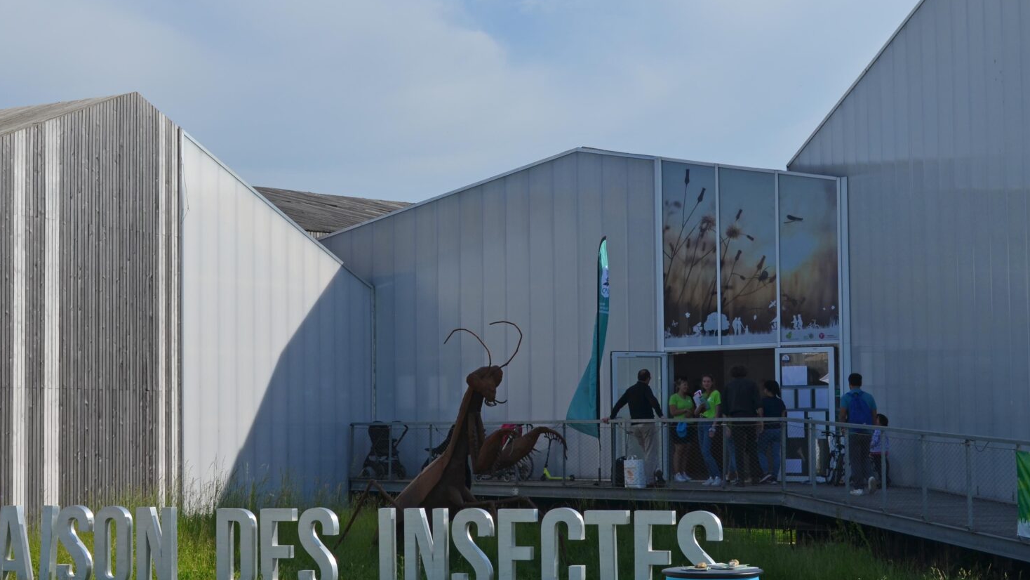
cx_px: 476
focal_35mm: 70
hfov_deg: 30.1
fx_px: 1912
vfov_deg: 17.2
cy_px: 315
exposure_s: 1/320
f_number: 9
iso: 100
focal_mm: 32
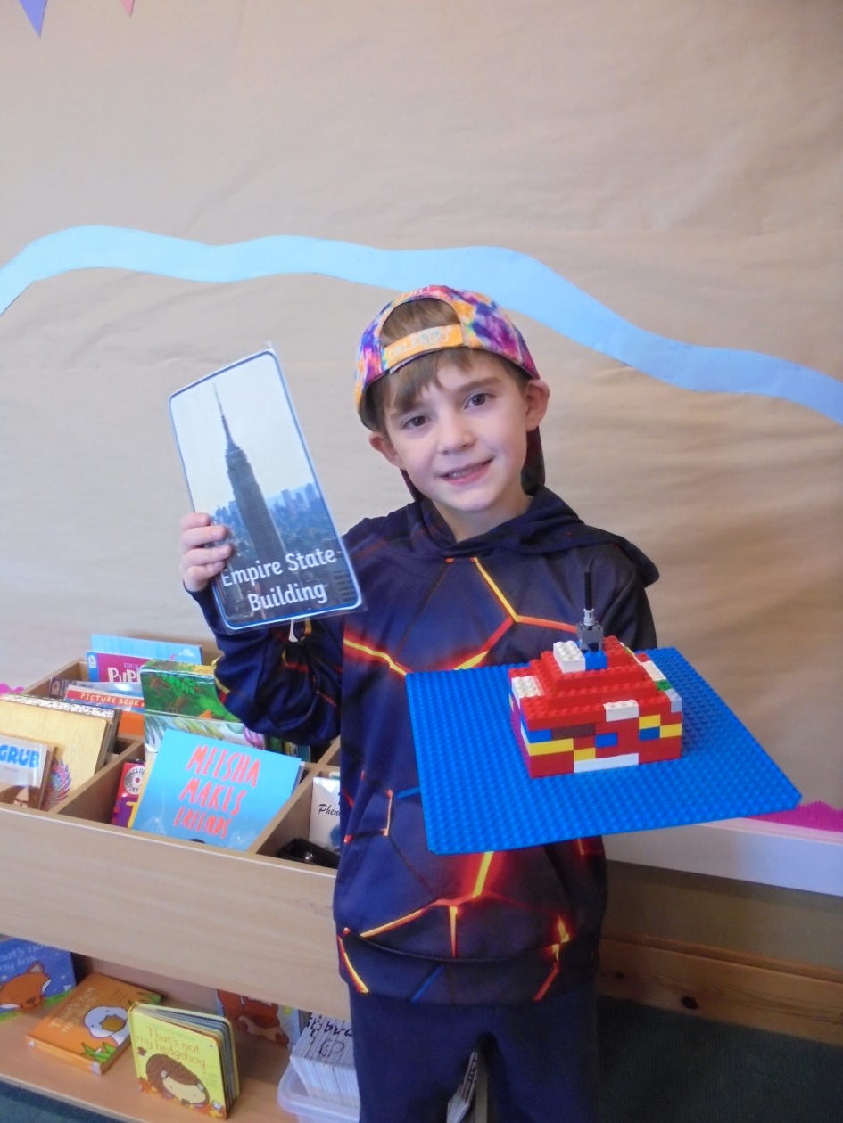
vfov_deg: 67.3
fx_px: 844
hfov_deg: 53.1
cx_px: 422
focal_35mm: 26
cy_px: 562
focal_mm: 4.6
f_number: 3.5
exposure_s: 1/30
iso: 400
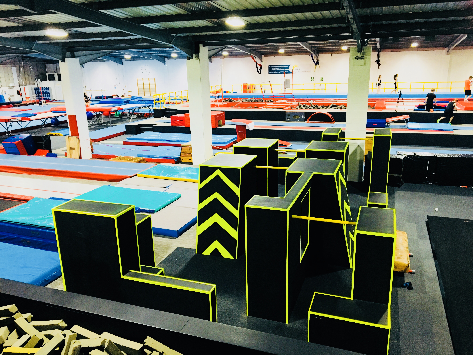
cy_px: 178
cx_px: 236
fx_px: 396
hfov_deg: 61.7
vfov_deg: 48.2
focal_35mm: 29
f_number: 2.2
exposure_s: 1/33
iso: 160
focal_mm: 4.15
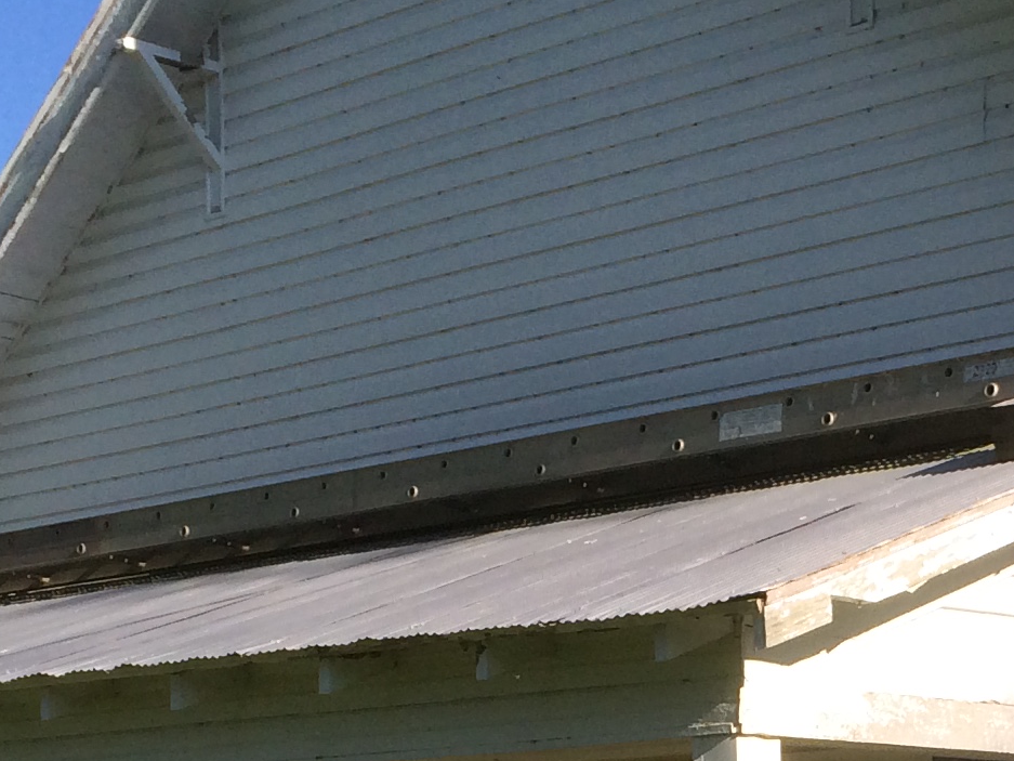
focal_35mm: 101
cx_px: 857
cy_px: 888
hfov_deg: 19.2
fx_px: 2959
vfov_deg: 14.2
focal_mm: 4.15
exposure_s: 1/2415
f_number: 2.2
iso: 50
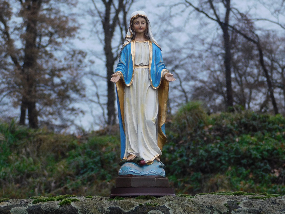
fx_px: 1910
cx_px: 142
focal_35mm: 232
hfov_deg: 8.5
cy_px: 107
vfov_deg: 6.4
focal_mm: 41.3
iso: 220
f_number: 5.6
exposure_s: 1/30
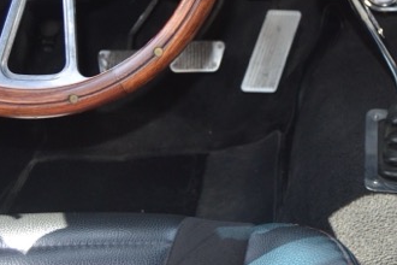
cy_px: -35
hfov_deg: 25.6
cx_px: 379
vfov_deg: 17.3
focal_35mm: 76
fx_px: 838
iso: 160
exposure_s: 1/125
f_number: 4
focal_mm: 18
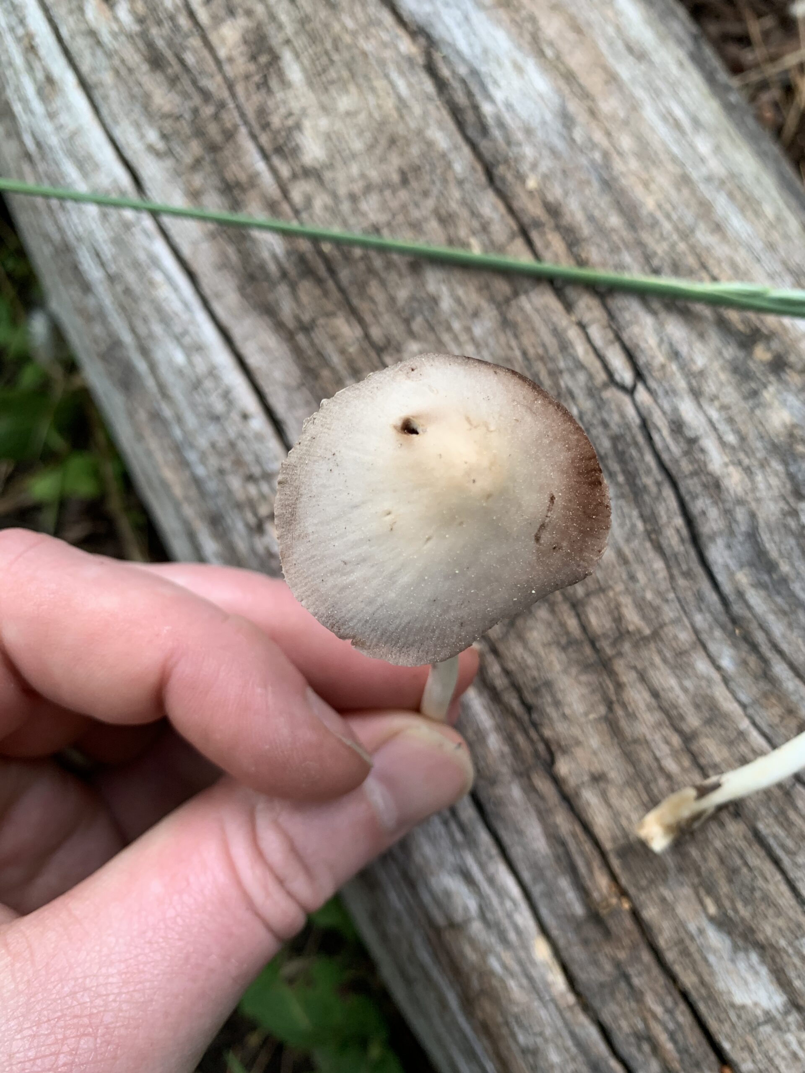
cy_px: 536
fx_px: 806
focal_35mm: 26
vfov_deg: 67.3
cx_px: 402
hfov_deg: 53.1
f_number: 1.8
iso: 80
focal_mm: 4.25
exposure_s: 1/121
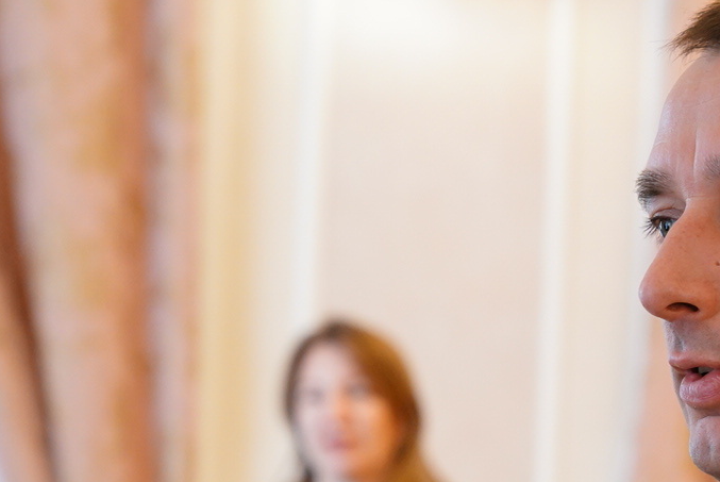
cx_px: 832
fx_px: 3344
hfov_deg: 12.1
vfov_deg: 8.2
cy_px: 496
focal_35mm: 167
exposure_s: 1/200
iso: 2500
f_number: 4.5
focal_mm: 70
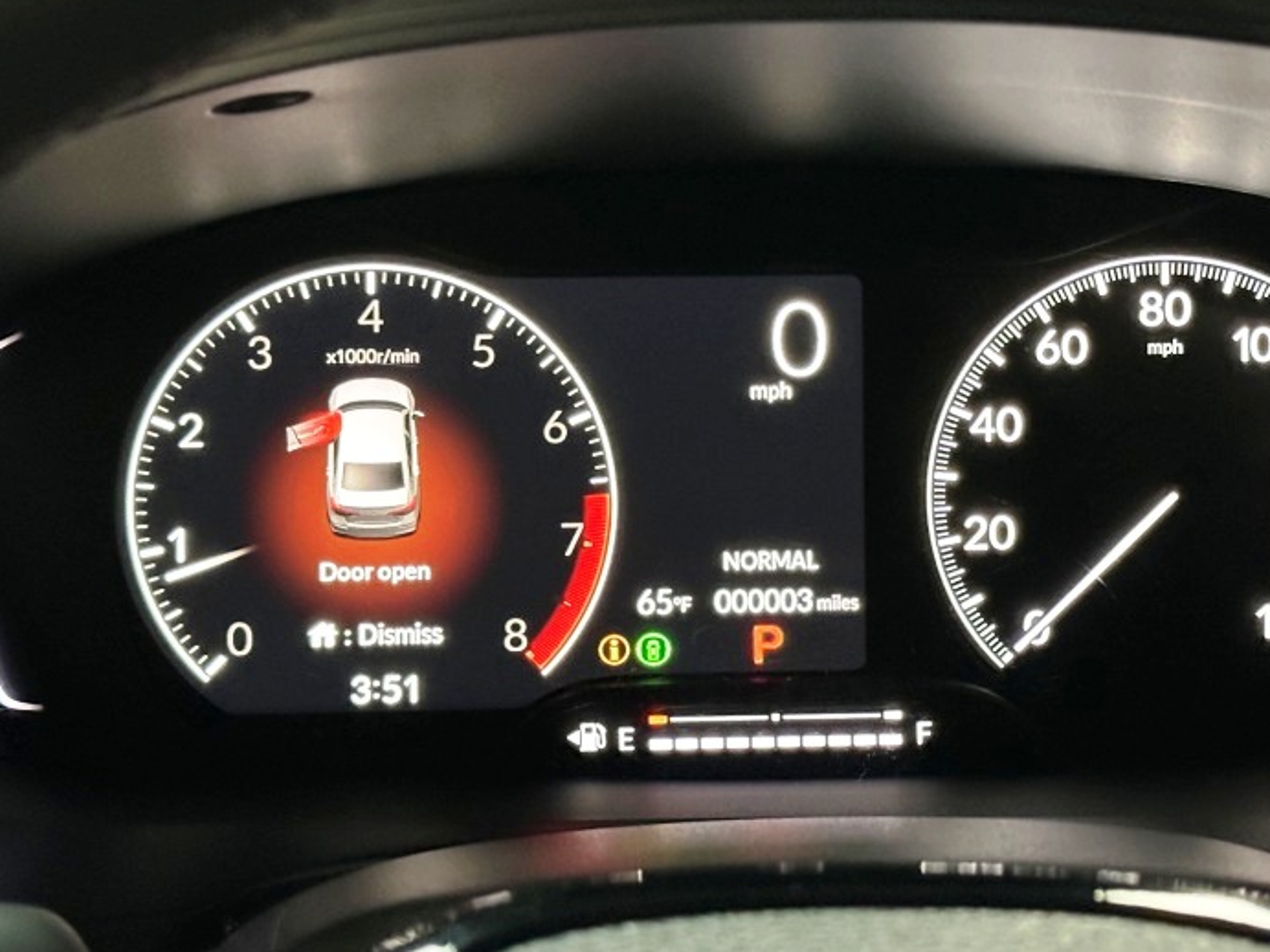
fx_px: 2605
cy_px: 475
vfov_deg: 20.7
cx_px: 754
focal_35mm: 71
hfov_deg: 27.3
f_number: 1.78
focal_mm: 6.86
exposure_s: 1/30
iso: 640
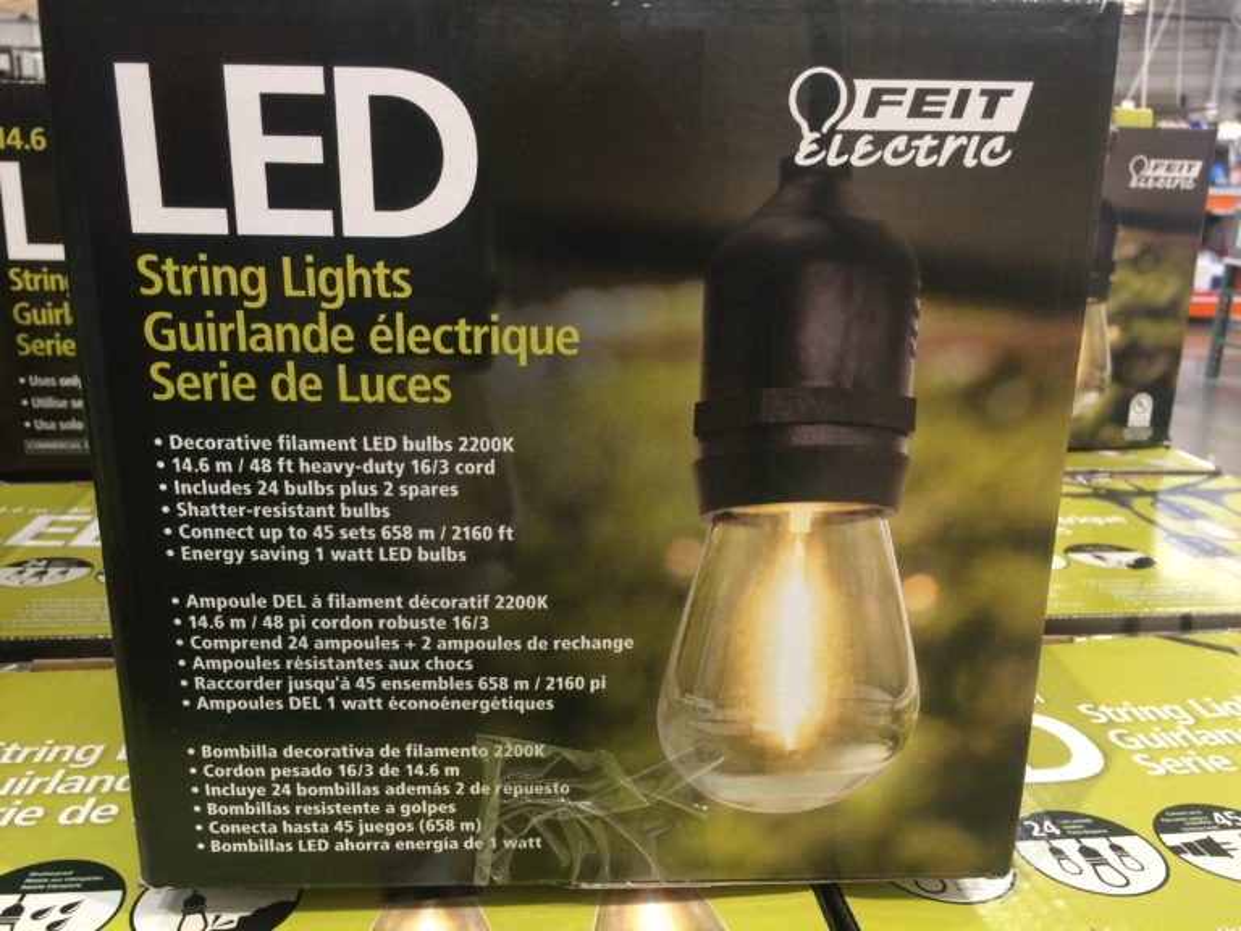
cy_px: 466
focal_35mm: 29
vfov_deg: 48.2
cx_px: 620
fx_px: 1040
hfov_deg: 61.7
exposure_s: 1/33
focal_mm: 4.15
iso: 125
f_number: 2.2
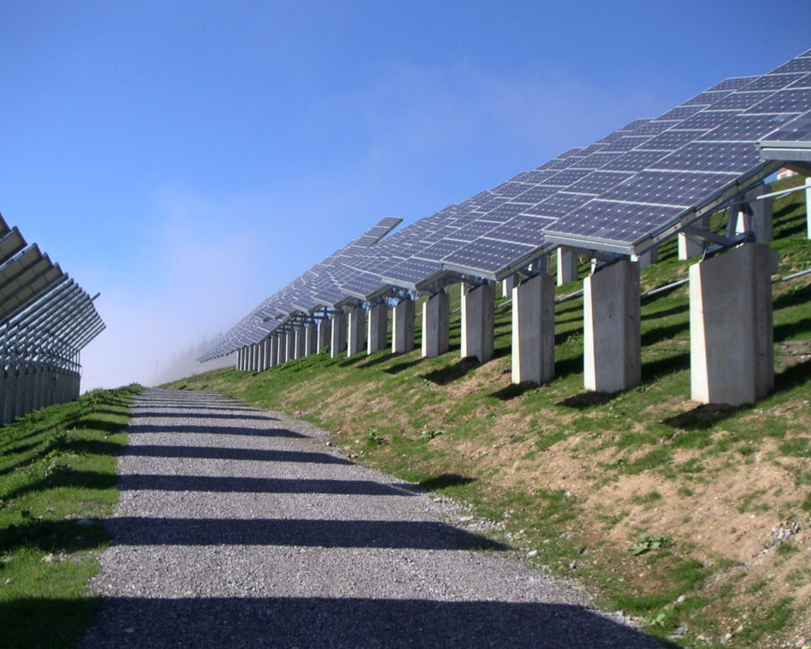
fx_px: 960
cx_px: 394
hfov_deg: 45.8
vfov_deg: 37.3
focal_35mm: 40
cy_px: 325
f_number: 6.6
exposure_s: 1/150
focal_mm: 6
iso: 50
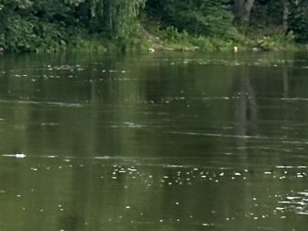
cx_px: -513
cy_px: -75
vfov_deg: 5.0
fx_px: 2607
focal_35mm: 293
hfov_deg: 6.3
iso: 64
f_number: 1.78
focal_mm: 6.86
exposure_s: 1/953
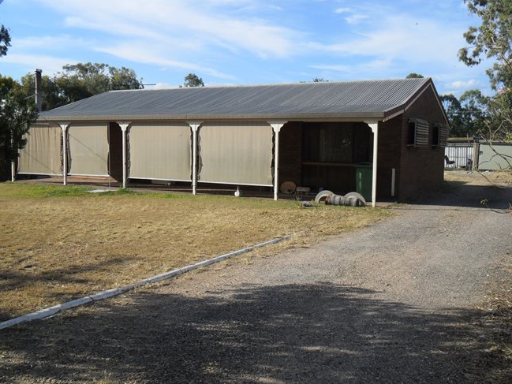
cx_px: 258
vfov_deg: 37.7
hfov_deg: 49.0
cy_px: 191
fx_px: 562
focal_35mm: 38
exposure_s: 1/750
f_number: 4
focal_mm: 6.6
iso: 100
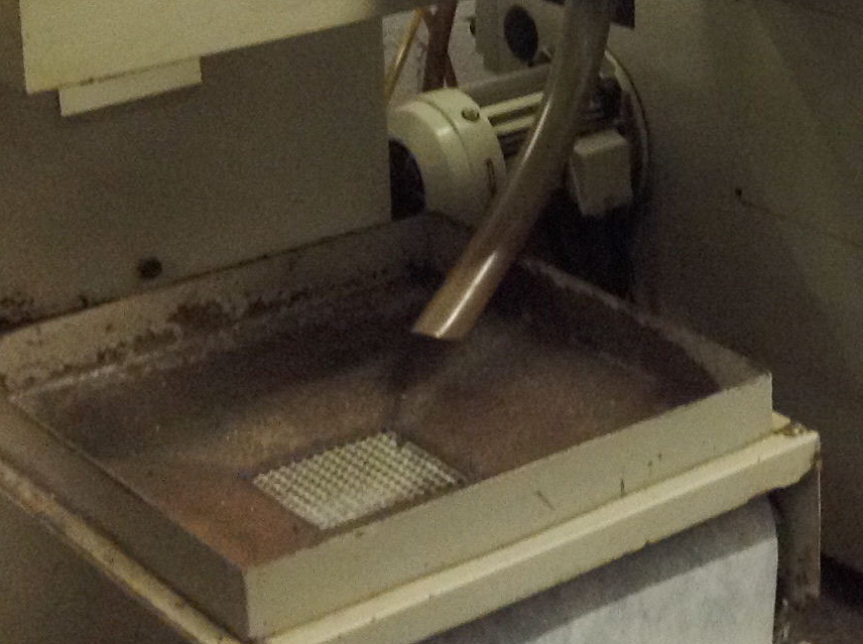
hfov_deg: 17.7
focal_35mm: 106
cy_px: -158
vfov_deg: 13.5
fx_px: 2638
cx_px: 1022
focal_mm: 4.28
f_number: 2.4
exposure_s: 1/17
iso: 160
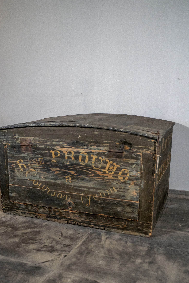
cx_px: 87
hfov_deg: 37.8
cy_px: 156
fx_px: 276
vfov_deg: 54.3
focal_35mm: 35
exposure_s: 1/80
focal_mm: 30
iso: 800
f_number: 2.8
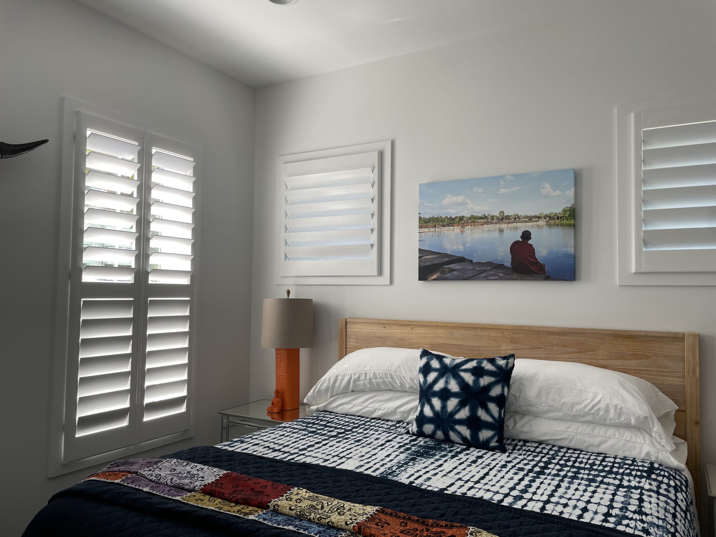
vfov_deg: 53.1
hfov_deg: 67.3
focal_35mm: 26
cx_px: 358
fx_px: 538
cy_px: 268
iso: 32
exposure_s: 1/180
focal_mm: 4.2
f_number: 1.6
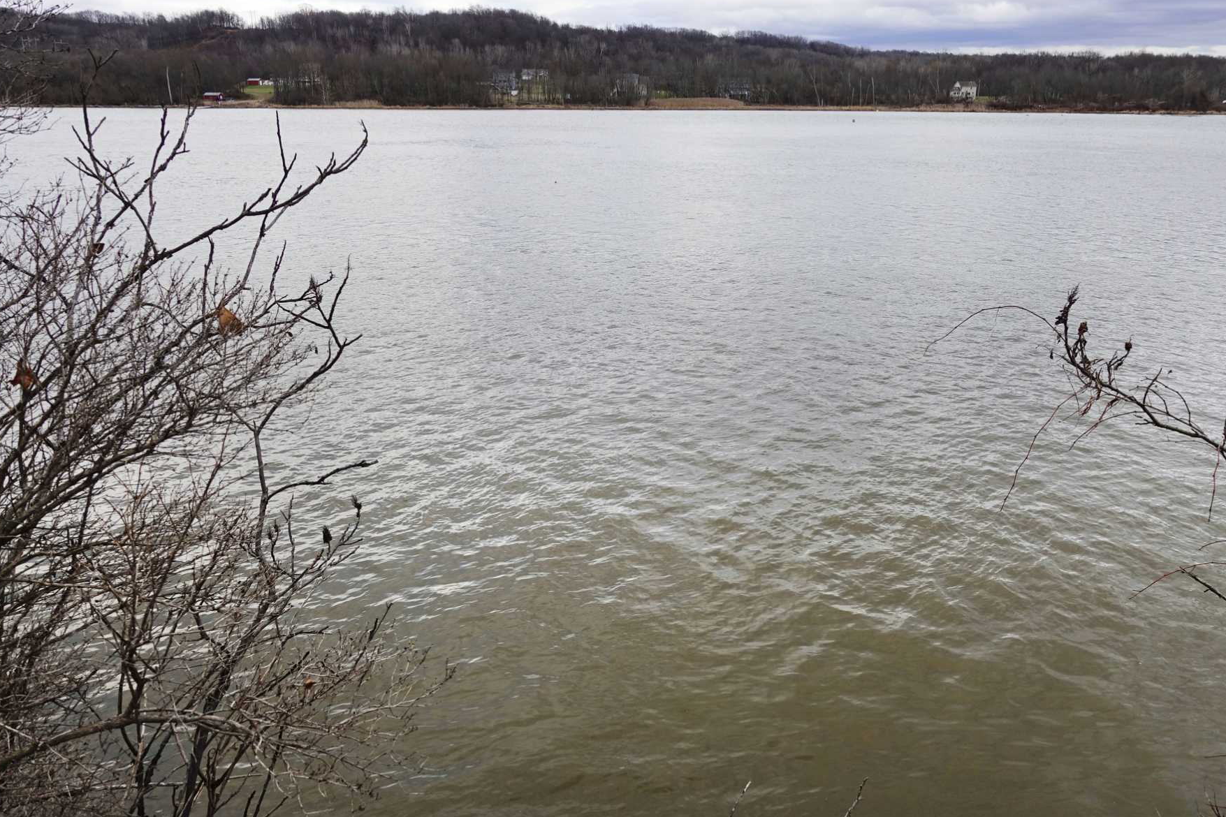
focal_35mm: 28
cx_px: 638
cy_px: 436
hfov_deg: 65.4
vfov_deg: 46.4
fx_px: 953
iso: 125
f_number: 4.5
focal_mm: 8.8
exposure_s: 1/80
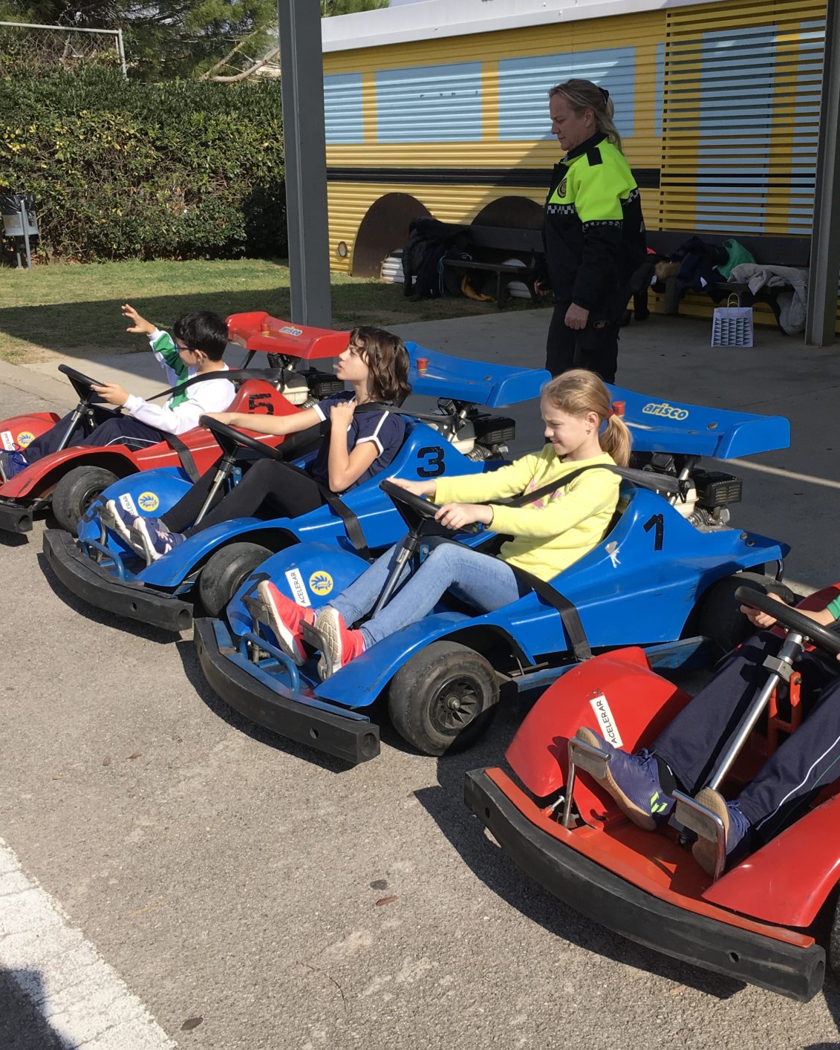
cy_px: 507
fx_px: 1274
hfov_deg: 36.3
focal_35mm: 41
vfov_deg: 44.8
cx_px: 524
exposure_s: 1/1304
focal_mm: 4.15
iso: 25
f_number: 2.2
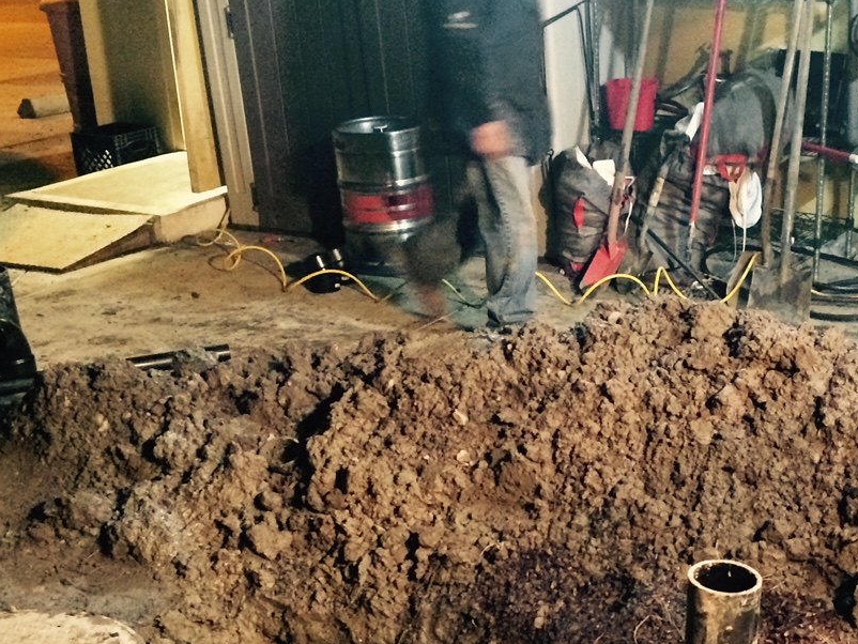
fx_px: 1463
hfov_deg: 32.3
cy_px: 531
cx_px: 598
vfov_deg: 24.4
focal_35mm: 59
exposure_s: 1/15
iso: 400
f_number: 2.2
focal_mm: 4.15
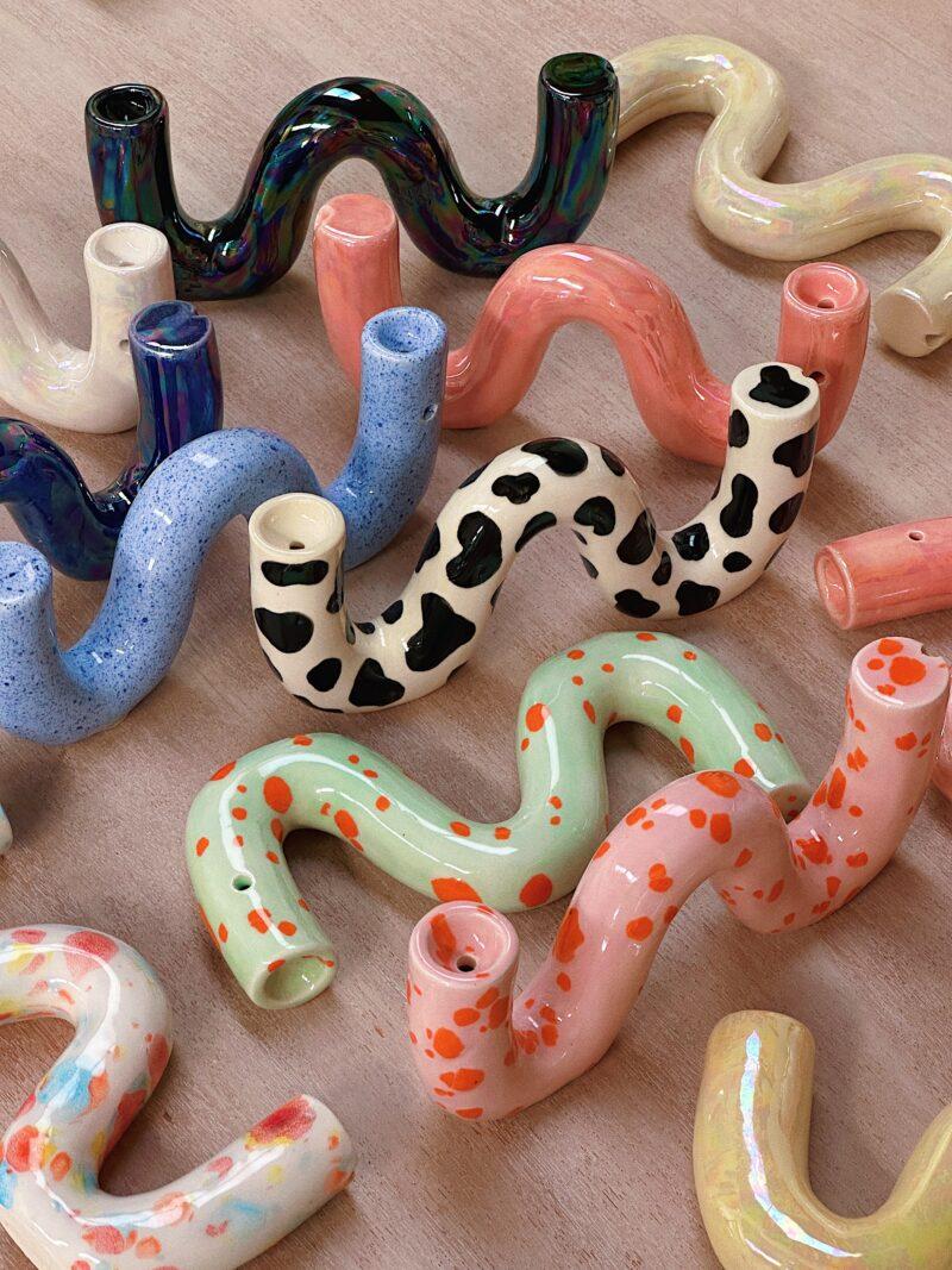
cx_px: 476
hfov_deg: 19.1
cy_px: 635
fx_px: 2824
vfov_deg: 25.3
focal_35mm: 77
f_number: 2.8
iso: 200
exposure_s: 1/99
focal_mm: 9
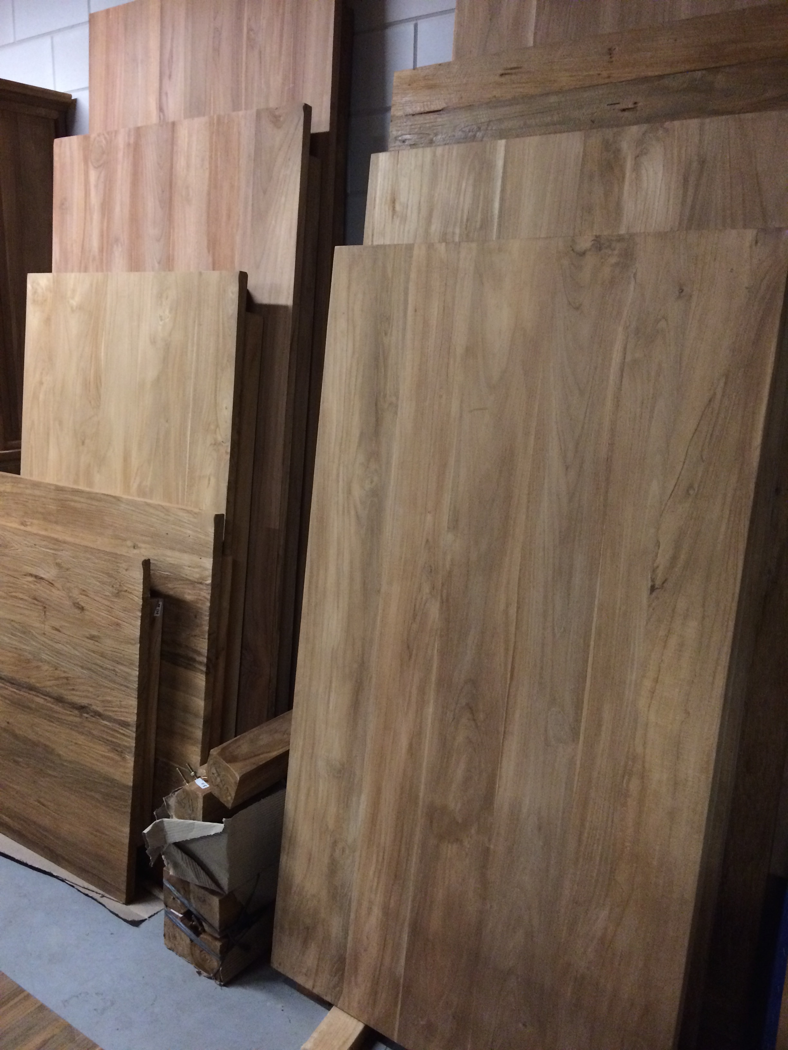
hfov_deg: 48.2
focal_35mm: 29
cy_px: 525
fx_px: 880
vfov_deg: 61.7
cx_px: 394
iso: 320
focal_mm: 4.15
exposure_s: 1/33
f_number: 2.2
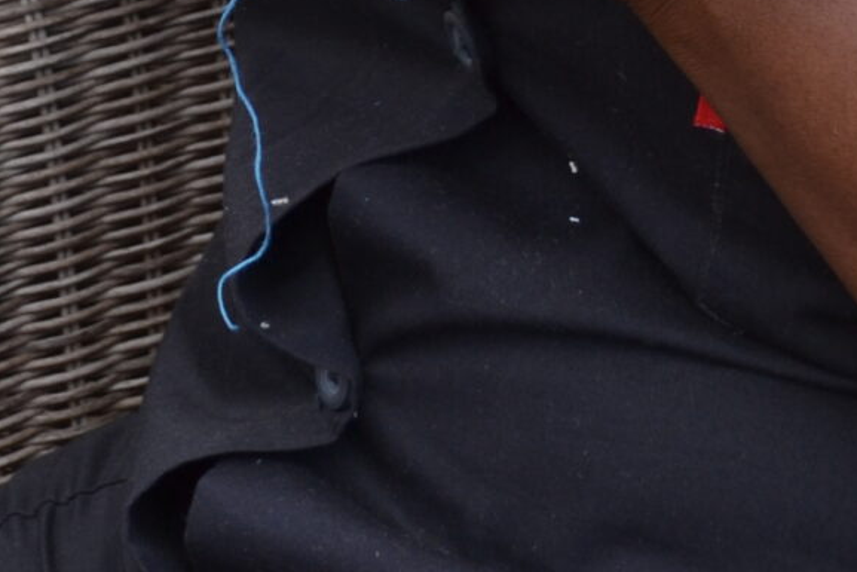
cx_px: 211
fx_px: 4119
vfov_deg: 7.6
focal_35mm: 173
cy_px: -632
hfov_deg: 11.8
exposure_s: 1/125
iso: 100
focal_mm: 26
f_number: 5.6
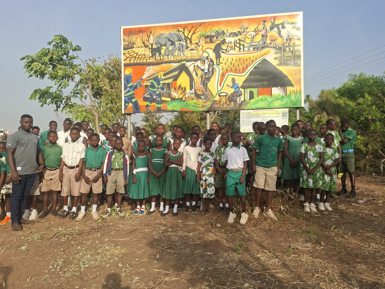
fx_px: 267
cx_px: 187
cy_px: 144
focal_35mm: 24
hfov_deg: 71.6
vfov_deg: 56.8
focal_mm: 5.54
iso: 50
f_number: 1.8
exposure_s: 1/1337
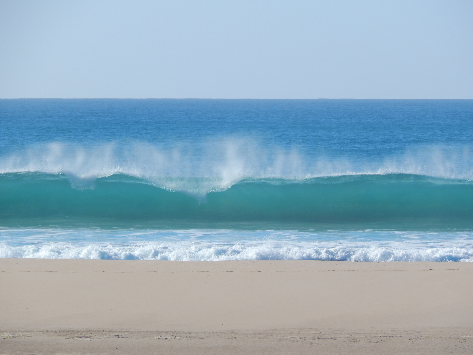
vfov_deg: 3.5
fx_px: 5876
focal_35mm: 430
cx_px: 236
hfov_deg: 4.6
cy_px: 178
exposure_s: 1/800
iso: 125
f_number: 5.7
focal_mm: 76.4
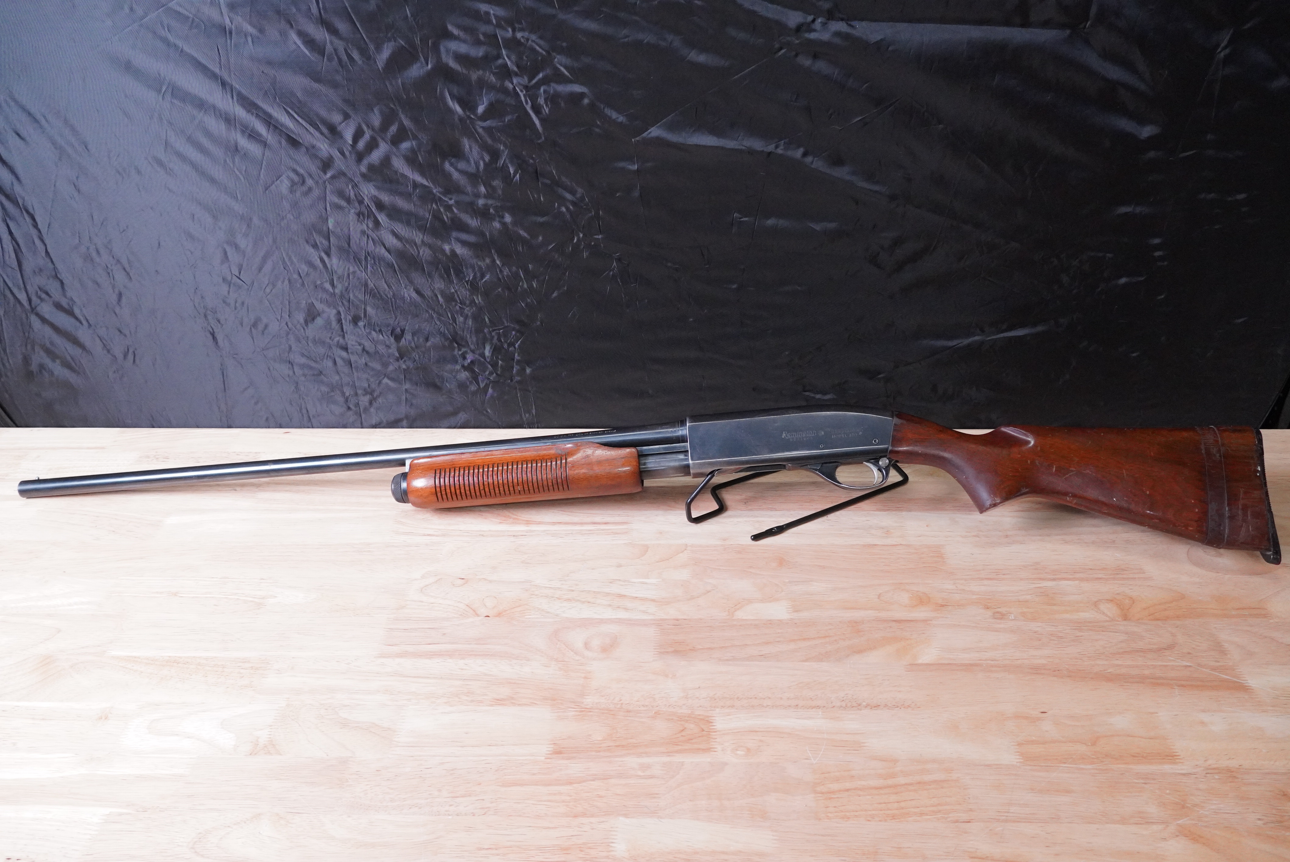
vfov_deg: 48.0
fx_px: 968
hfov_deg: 67.4
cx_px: 645
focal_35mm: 27
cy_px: 431
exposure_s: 1/125
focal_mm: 18
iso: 3200
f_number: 5.6
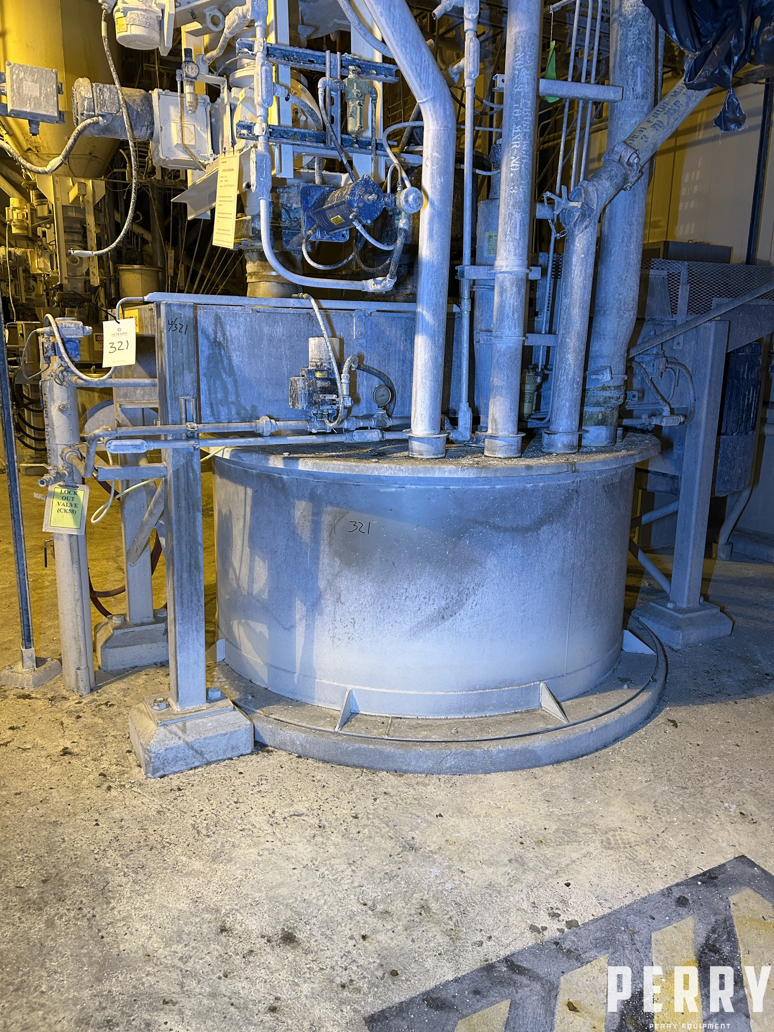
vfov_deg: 67.3
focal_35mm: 26
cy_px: 516
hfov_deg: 53.1
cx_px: 387
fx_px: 775
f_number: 1.5
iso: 200
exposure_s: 1/60
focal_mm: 5.7
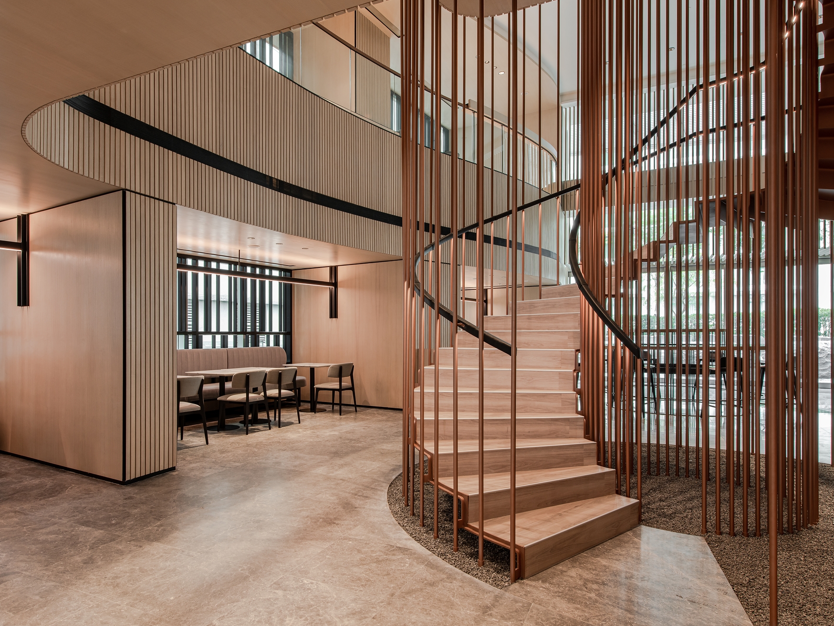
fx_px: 530
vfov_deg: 61.1
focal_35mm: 22
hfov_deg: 76.0
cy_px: 313
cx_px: 363
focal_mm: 20
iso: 100
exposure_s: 1
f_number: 13
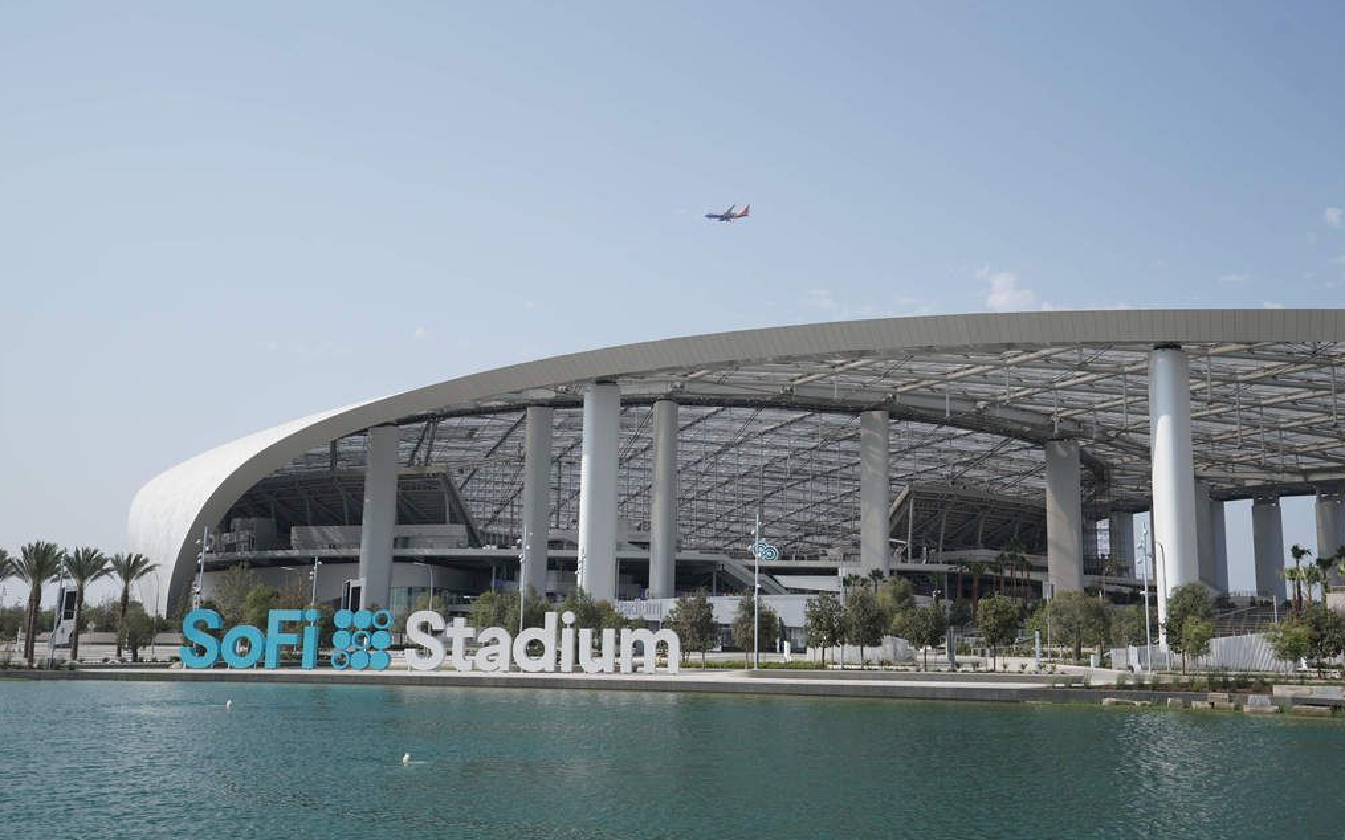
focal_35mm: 36
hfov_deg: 54.0
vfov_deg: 35.3
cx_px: 671
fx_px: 1319
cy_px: 434
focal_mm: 35
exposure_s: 1/640
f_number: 5.6
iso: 125
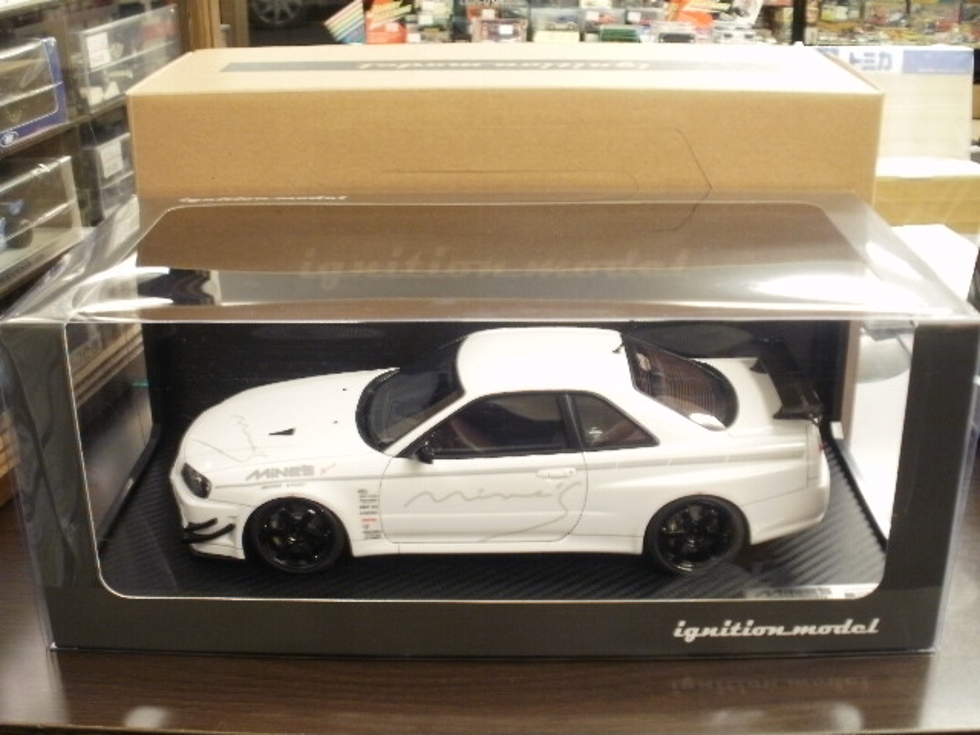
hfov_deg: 42.9
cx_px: 490
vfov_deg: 32.9
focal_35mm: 44
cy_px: 368
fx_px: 1246
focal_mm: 7.7
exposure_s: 1/4
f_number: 4
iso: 125
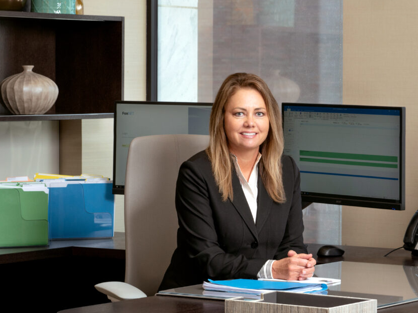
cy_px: 178
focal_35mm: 133
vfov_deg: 11.1
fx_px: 1606
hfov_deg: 14.8
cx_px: 238
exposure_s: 1/100
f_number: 8
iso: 320
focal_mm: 54
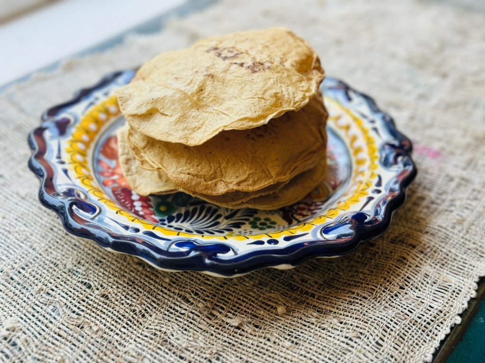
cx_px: 242
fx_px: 673
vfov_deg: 30.3
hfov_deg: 39.7
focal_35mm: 48
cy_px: 182
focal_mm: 6.76
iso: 64
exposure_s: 1/328
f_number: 1.78
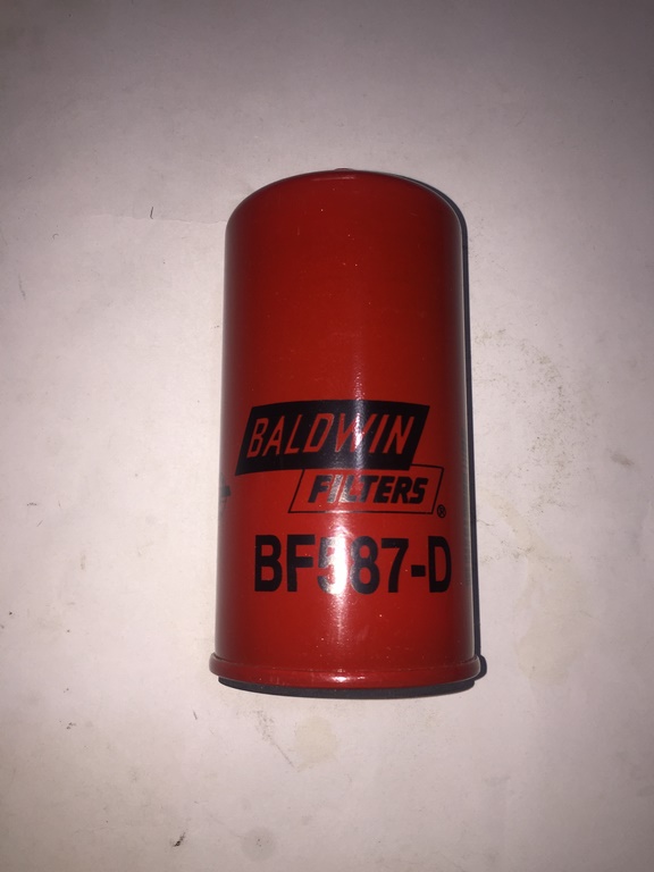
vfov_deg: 61.7
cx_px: 327
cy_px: 436
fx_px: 731
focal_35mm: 29
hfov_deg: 48.2
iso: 32
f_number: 2.2
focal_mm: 4.15
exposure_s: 1/96
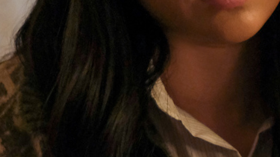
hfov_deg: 4.7
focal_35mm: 459
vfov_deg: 2.6
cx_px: 300
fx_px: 3407
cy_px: 29
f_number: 2.2
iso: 10000
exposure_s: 1/320
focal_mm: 90
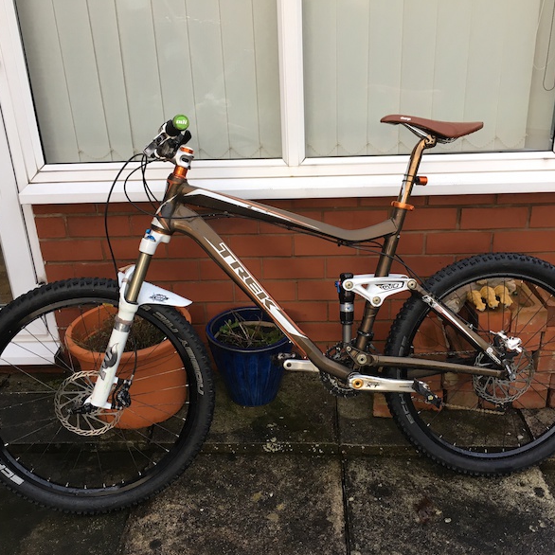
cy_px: 280
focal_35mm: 35
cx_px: 290
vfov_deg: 47.2
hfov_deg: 47.2
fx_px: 635
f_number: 2.2
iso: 32
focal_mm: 4.15
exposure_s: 1/33
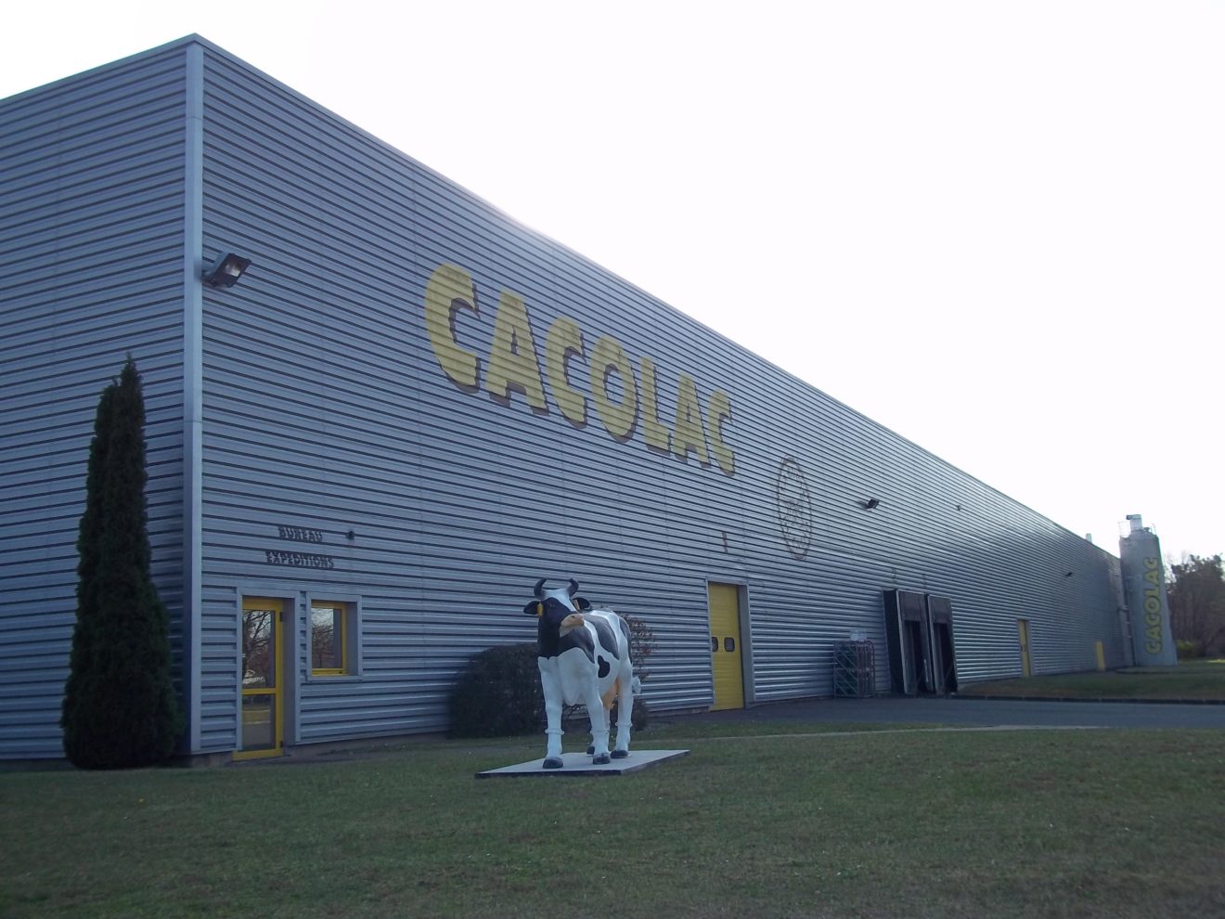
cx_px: 612
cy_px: 460
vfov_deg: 39.7
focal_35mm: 36
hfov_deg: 51.4
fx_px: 1274
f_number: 8
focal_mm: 6.5
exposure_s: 1/100
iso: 80
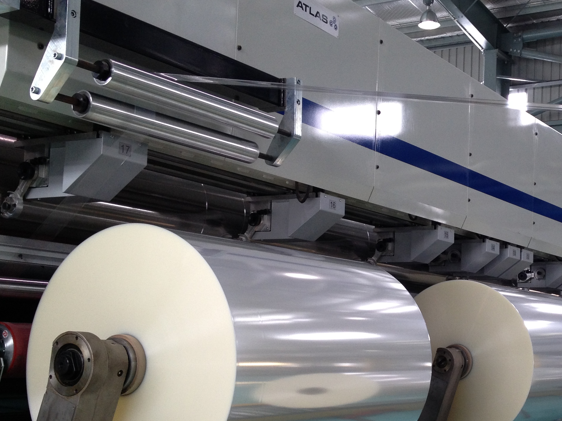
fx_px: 974
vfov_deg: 24.3
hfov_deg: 31.4
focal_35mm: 60
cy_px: 278
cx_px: 450
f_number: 2.4
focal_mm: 4.28
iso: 80
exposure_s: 1/60
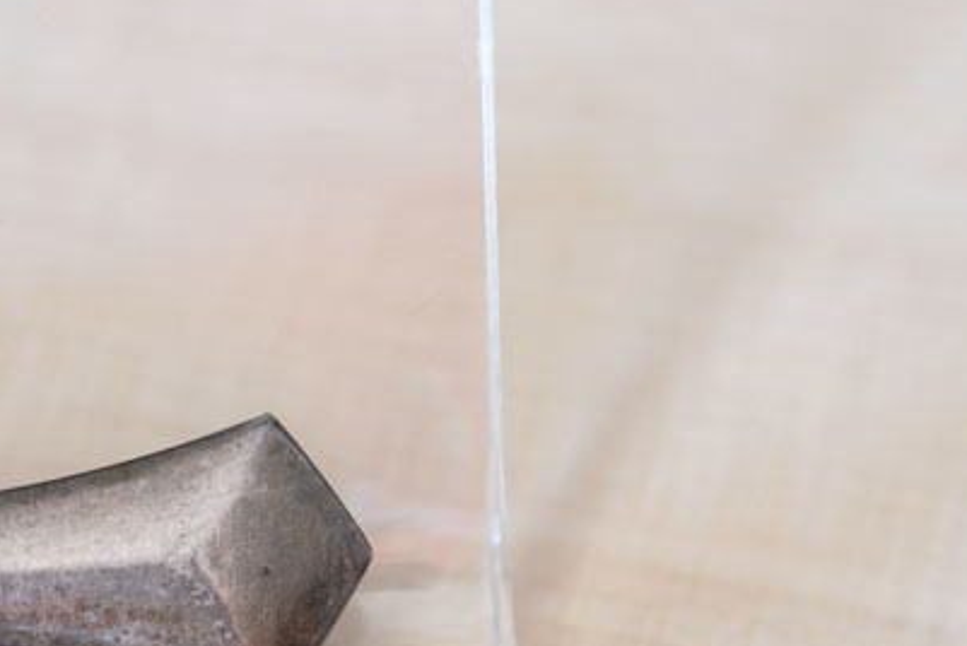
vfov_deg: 5.1
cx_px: -60
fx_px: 7231
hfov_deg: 7.6
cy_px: 701
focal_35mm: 269
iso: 200
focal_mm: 60
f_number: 2.8
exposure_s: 1/15
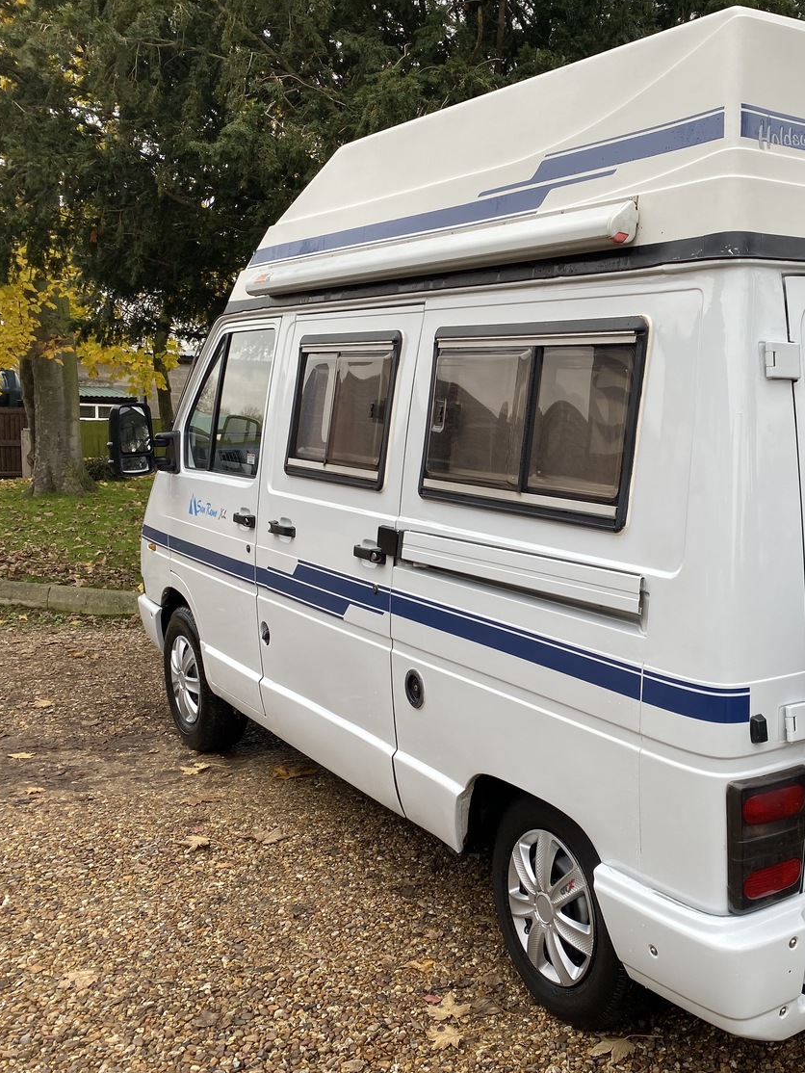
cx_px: 703
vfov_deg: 52.6
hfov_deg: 38.3
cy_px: 537
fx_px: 1085
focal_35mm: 35
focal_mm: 4.25
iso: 32
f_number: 1.8
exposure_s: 1/122
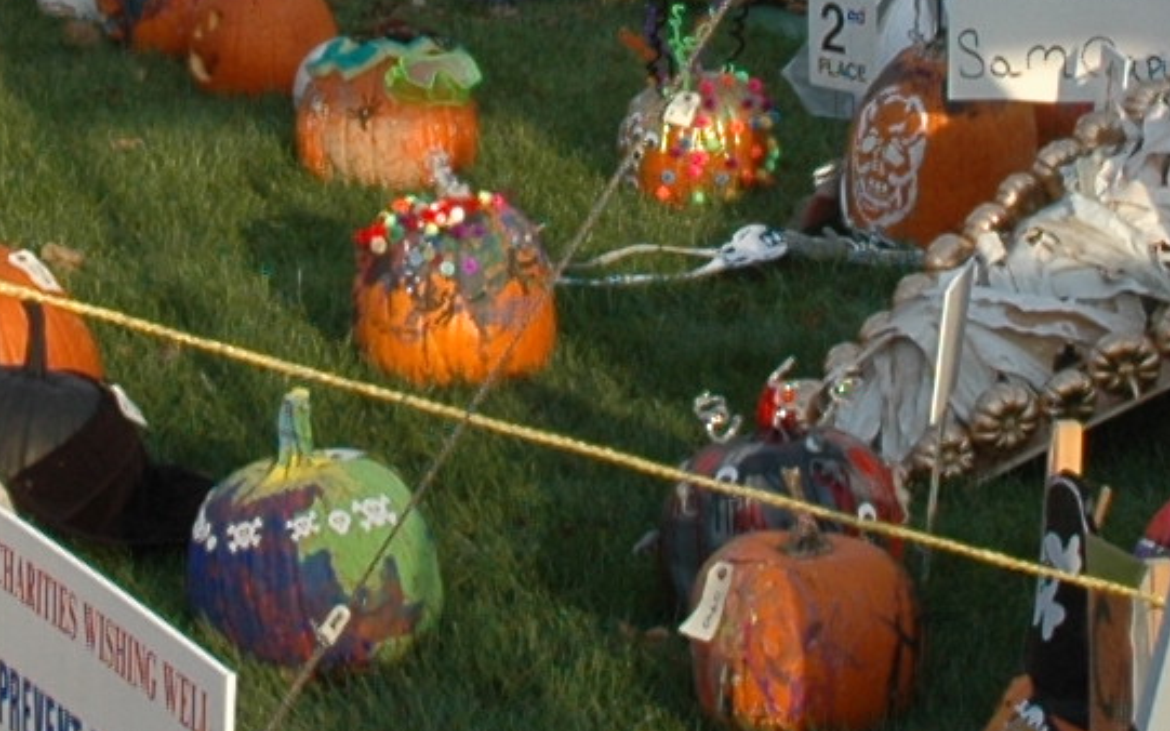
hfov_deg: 13.7
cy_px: -309
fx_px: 4878
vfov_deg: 8.4
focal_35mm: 153
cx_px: 385
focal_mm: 18
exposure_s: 1/200
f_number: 7.1
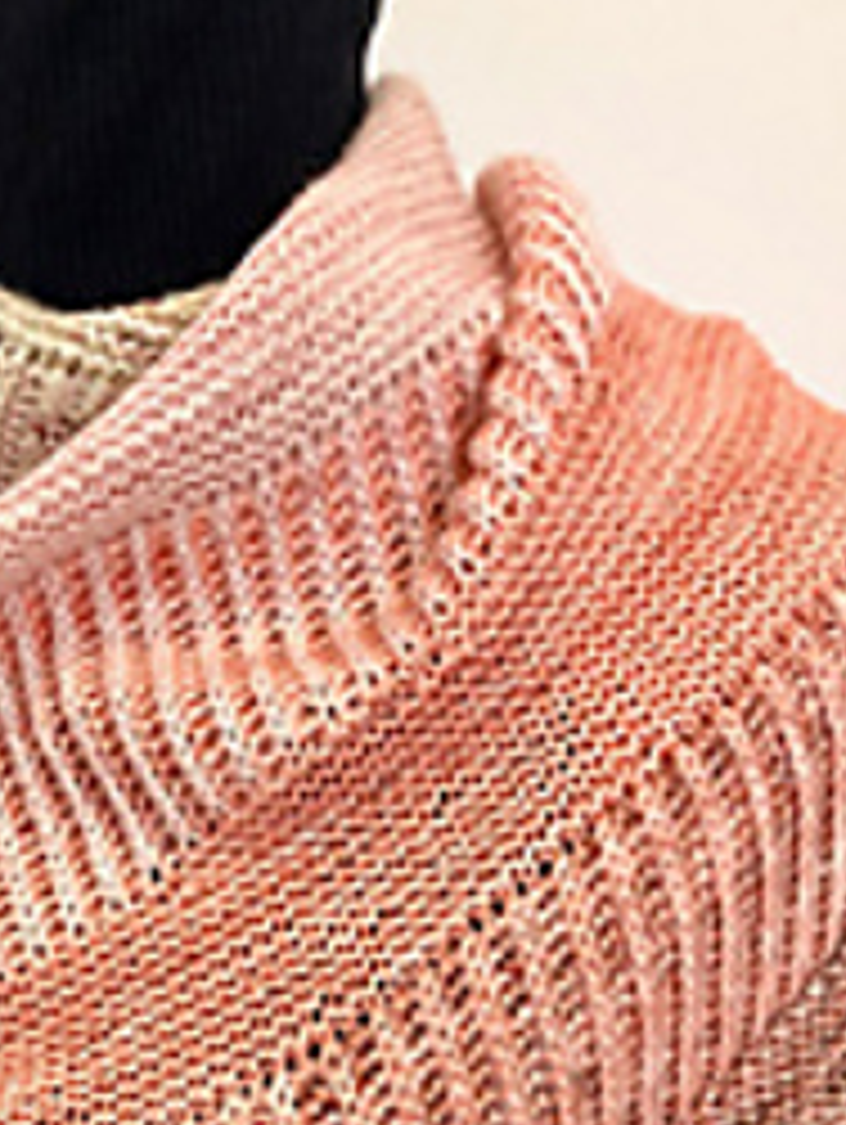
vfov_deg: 32.4
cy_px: 1044
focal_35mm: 56
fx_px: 1822
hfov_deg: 25.9
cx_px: 236
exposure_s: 1/33
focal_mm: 4
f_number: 1.8
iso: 40
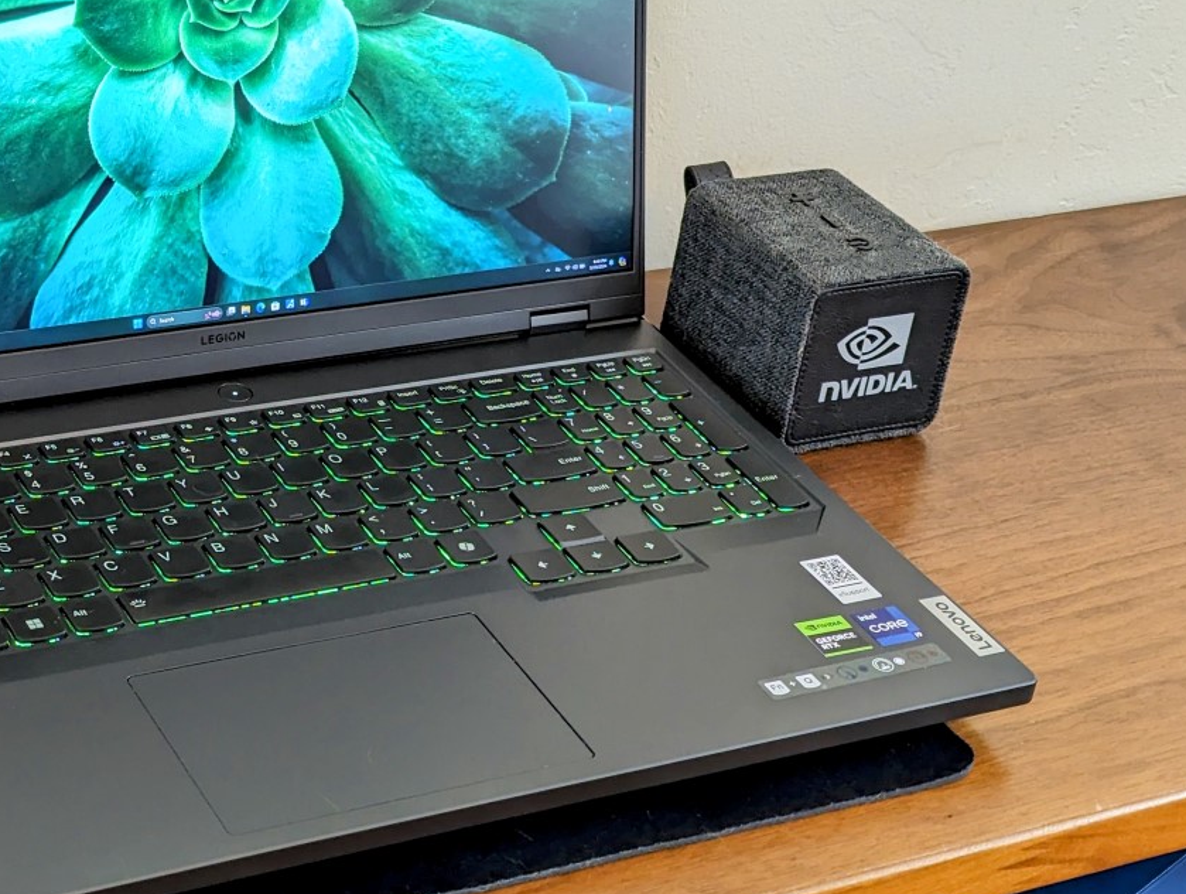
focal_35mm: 82
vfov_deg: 18.0
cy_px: 296
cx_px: 273
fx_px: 2814
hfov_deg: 23.5
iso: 120
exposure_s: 1/40
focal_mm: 6.81
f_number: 1.85
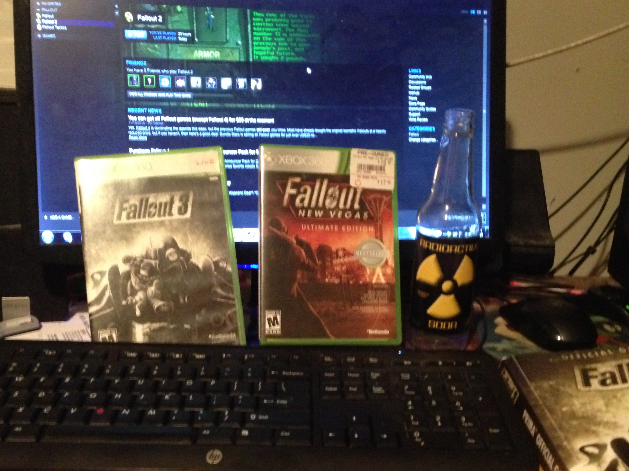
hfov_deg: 44.8
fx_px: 763
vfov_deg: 34.2
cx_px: 304
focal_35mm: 42
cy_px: 280
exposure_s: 1/15
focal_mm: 4.12
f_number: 2.4
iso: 800
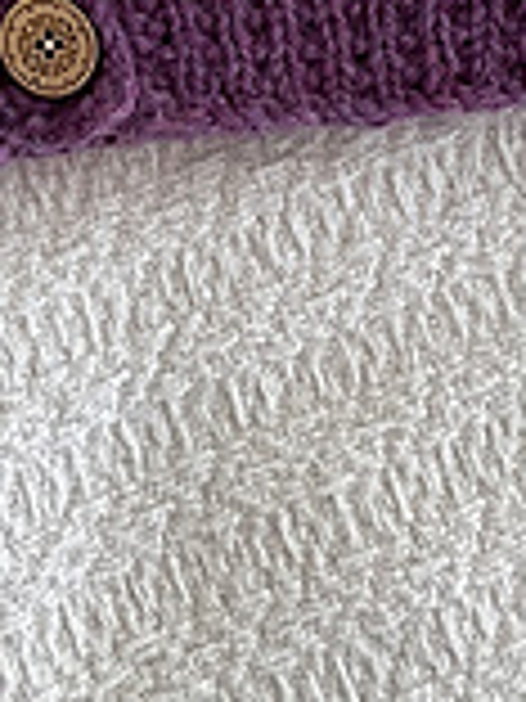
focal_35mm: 107
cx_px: -396
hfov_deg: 12.7
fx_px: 2168
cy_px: -675
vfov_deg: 15.1
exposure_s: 1/95
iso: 125
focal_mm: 4.2
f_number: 1.6
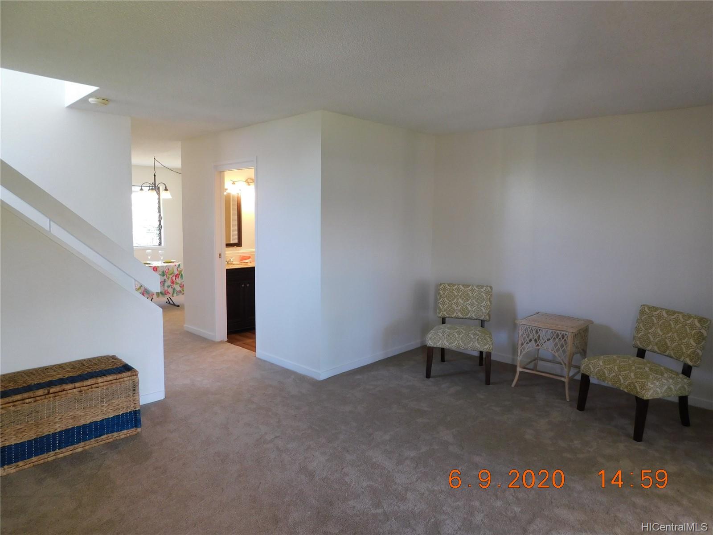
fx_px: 474
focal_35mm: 23
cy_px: 268
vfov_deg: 58.9
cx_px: 356
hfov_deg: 73.9
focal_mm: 4
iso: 125
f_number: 3
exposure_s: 1/30
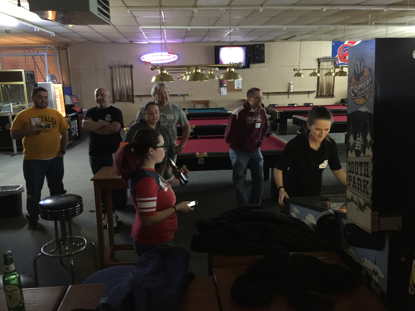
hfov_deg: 61.7
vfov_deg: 48.2
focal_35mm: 29
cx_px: 208
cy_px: 156
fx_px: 348
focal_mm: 4.15
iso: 125
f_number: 2.2
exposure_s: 1/4
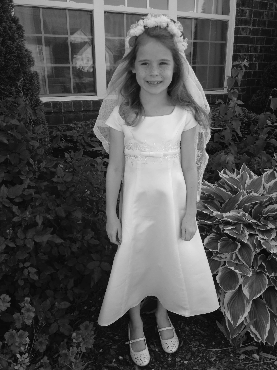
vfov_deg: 52.6
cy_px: 185
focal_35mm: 35
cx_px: 138
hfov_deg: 40.7
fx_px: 373
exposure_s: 1/480
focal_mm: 4.28
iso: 64
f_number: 2.4
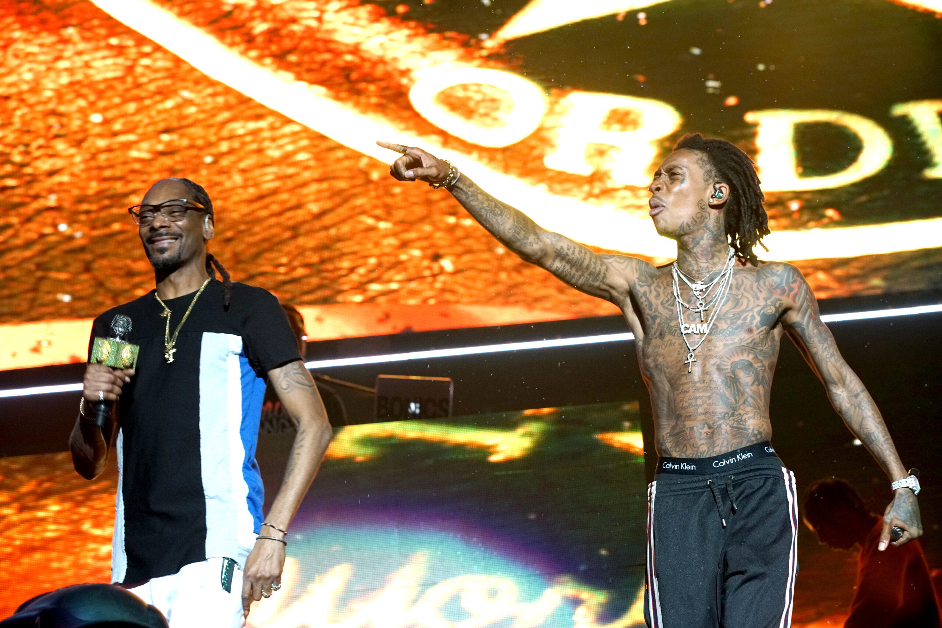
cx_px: 471
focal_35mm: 120
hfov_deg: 17.1
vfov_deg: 11.4
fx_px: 3141
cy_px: 314
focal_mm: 120
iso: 2500
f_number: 5.6
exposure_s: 1/200
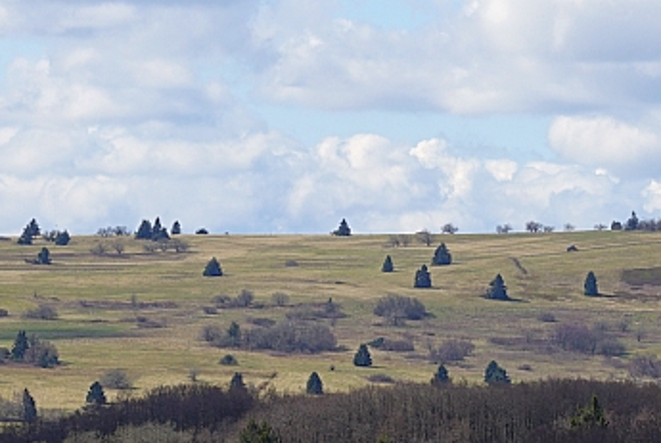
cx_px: 194
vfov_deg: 3.5
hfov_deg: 5.3
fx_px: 7151
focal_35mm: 389
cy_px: 141
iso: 100
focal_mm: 122
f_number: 9
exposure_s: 1/250
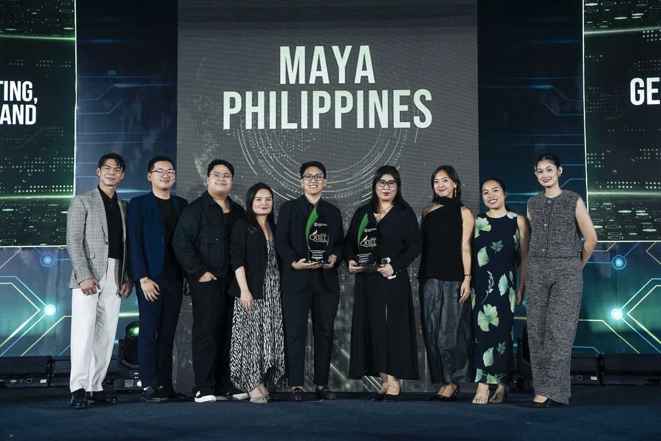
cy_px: 220
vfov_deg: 27.0
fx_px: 918
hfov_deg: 39.6
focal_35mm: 50
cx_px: 330
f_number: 4
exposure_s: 1/250
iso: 500
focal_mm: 50
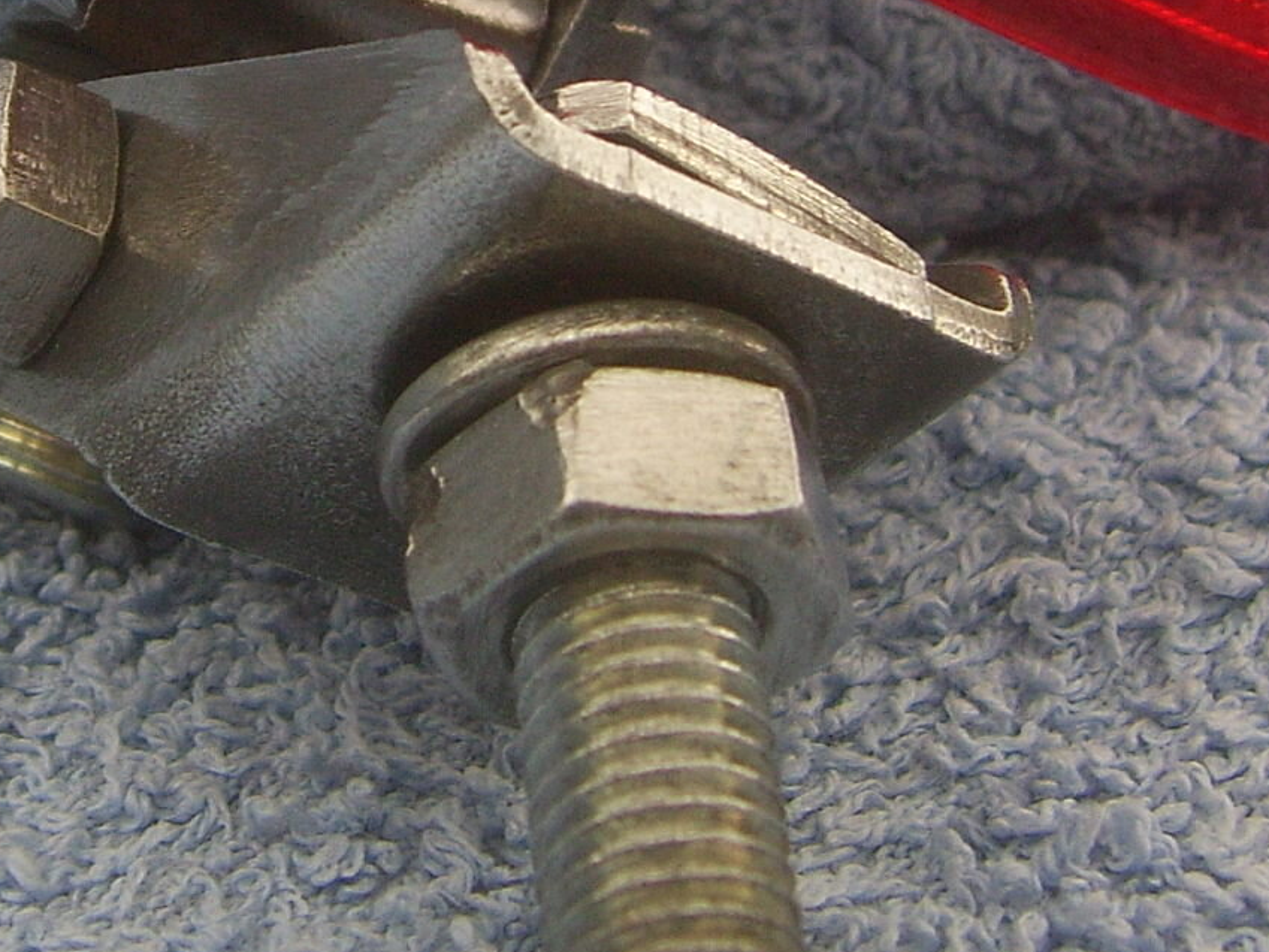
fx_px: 4253
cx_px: 335
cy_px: 48
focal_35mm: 116
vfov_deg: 12.6
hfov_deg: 16.9
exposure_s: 1/100
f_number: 3.5
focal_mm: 7.8
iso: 50
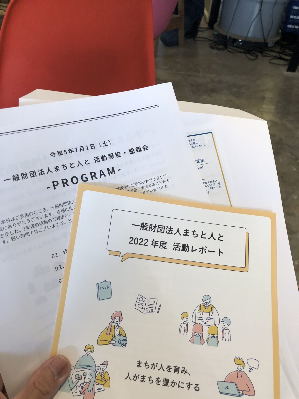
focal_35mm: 28
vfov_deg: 63.4
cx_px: 150
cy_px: 200
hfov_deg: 49.7
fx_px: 322
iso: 40
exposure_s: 1/33
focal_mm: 4
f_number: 1.8
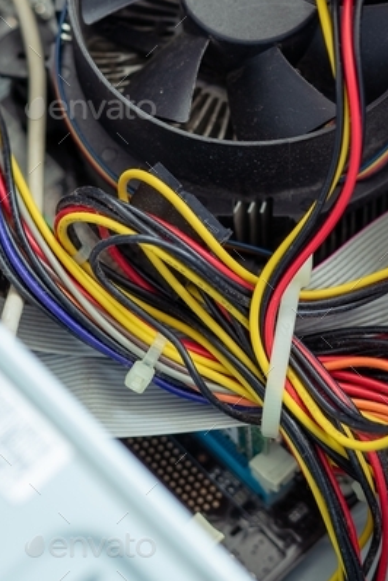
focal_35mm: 111
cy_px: 98
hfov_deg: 12.3
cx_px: 305
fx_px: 1794
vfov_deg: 18.2
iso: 160
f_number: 4
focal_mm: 50
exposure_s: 1/60
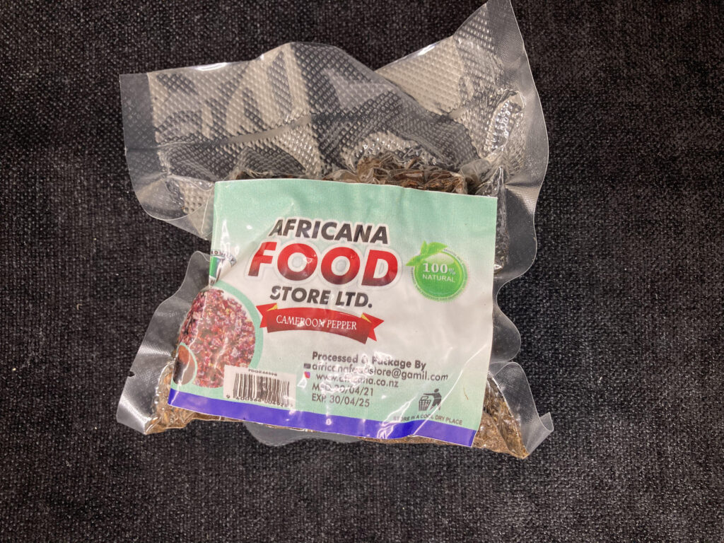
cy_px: 272
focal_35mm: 28
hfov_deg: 63.4
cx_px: 362
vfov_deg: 49.7
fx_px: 586
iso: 100
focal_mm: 4
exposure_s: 1/55
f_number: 1.8
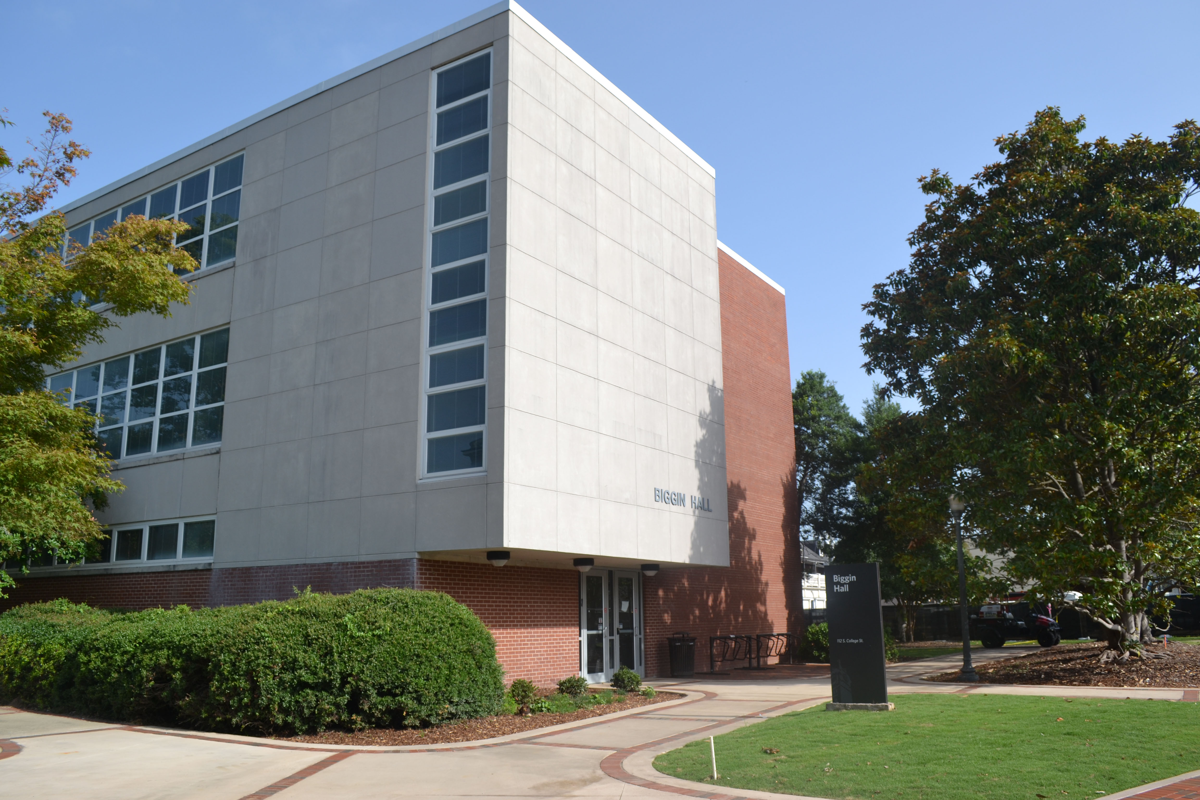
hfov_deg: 67.4
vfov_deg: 47.9
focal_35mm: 27
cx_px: 600
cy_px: 400
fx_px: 900
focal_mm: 18
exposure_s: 1/200
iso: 100
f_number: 7.1
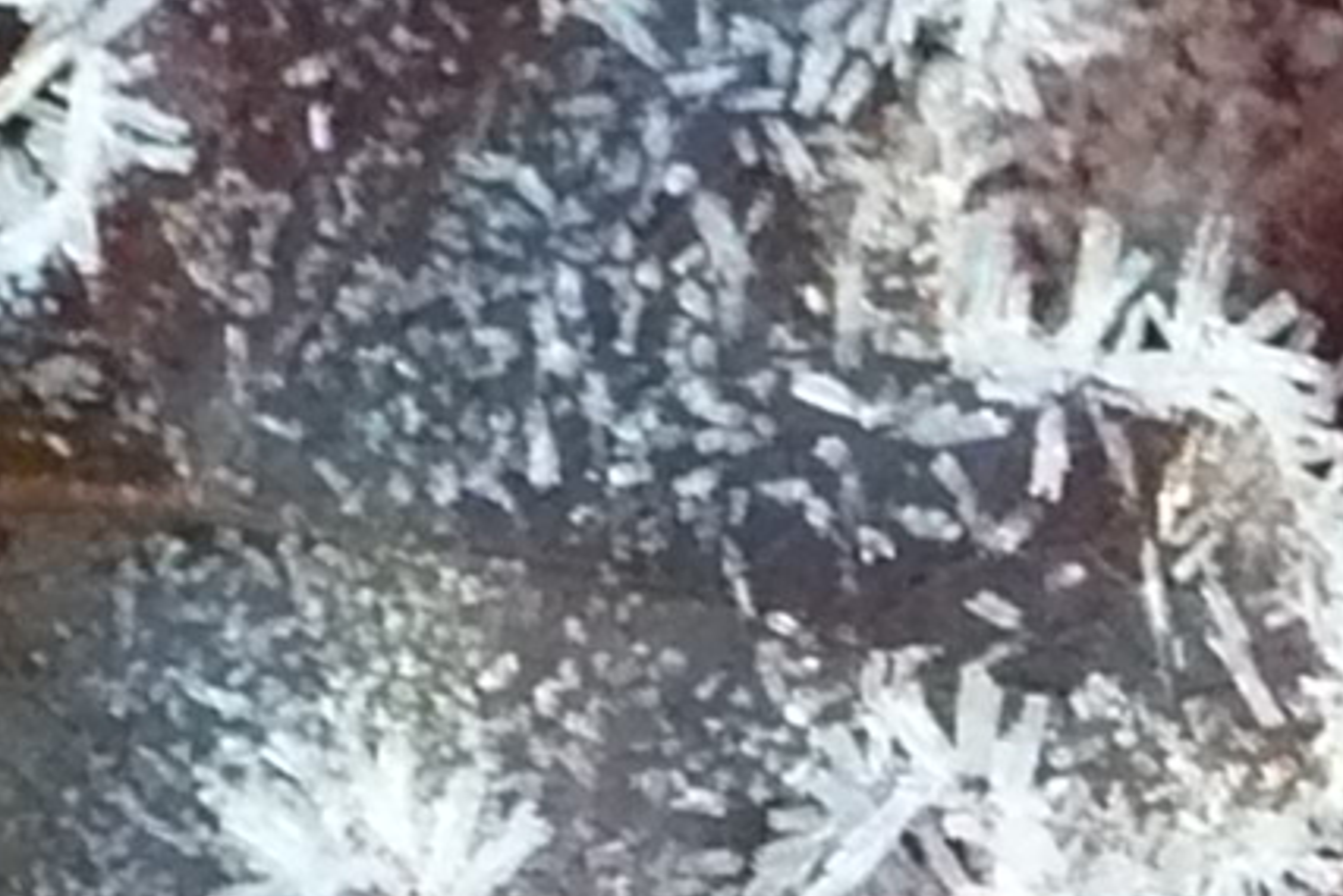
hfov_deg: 7.1
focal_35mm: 277
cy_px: 2301
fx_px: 10337
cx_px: 2966
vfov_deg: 4.8
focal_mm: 6.1
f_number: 2.8
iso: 400
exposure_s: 1/400
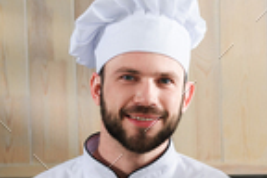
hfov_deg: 7.1
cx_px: 347
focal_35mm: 287
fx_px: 2128
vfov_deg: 4.7
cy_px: 286
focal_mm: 70
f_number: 4
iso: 125
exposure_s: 1/200
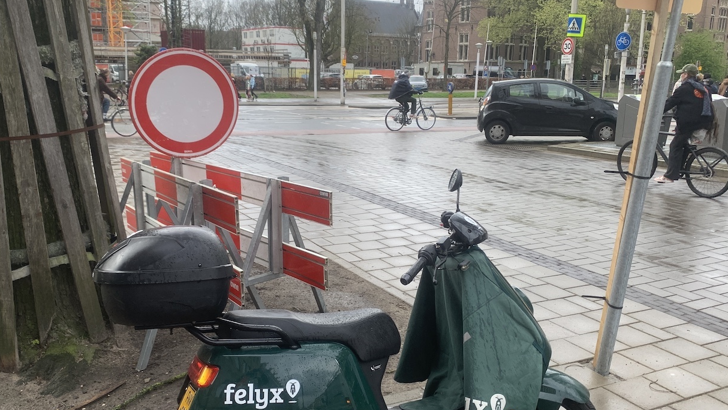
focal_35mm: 35
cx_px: 357
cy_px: 234
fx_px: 676
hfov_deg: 56.6
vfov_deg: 33.7
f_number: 1.8
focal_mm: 4.25
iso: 25
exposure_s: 1/555
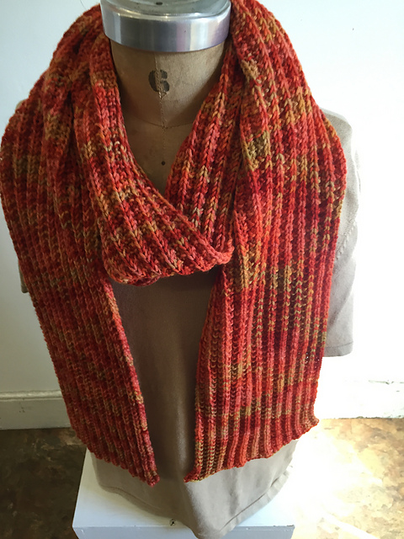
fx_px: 451
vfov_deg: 61.7
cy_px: 270
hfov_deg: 48.2
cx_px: 202
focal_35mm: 29
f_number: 2.2
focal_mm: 4.15
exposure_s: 1/30
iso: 64
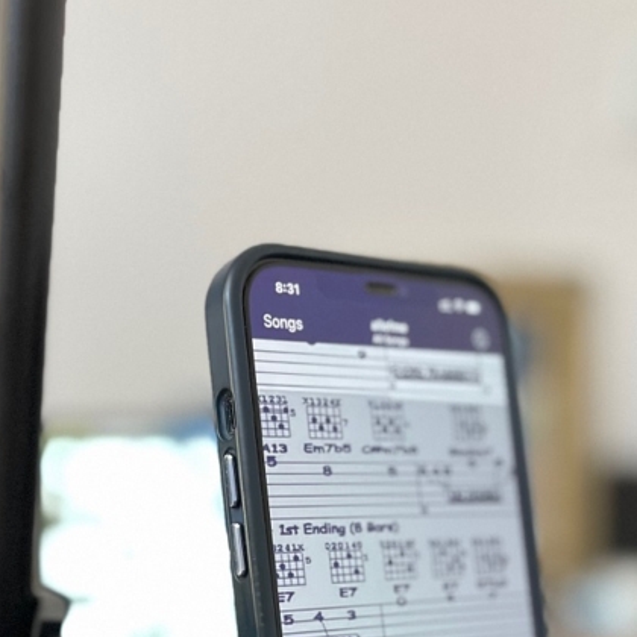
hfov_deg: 30.0
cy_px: 622
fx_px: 1166
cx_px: 152
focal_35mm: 56
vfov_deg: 28.8
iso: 800
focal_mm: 5.1
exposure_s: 1/30
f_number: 1.6
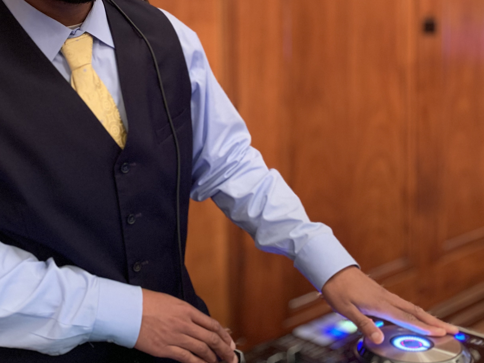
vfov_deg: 33.2
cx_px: 147
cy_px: 109
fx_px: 601
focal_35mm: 43
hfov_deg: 43.0
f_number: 1.8
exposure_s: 1/30
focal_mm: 4.25
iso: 640
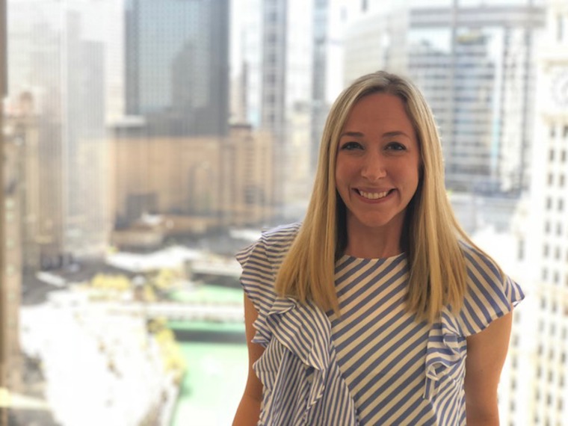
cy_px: 213
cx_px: 284
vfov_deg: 28.0
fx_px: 853
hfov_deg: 36.8
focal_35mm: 52
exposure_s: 1/52
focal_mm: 6
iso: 64
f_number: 2.4
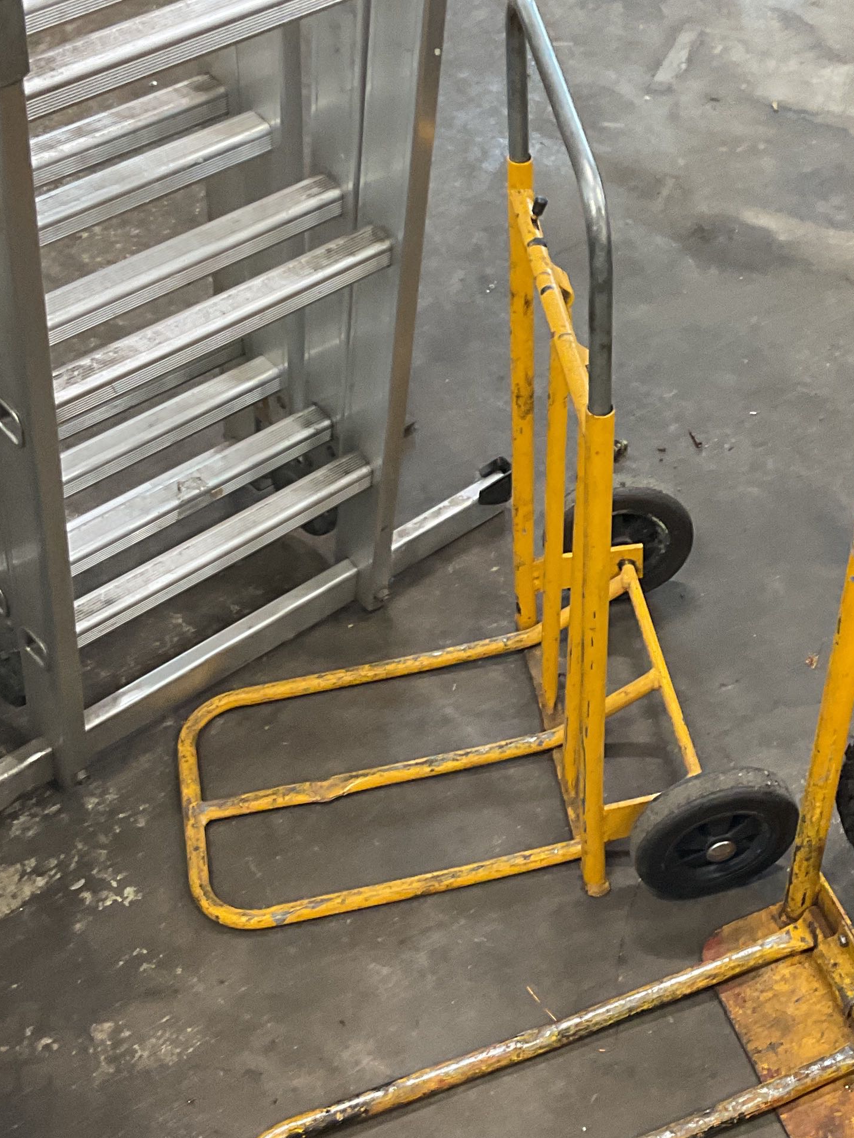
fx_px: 2006
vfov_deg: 31.6
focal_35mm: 61
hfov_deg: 23.6
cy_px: 493
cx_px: 724
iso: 125
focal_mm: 3
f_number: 1.8
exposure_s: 1/50
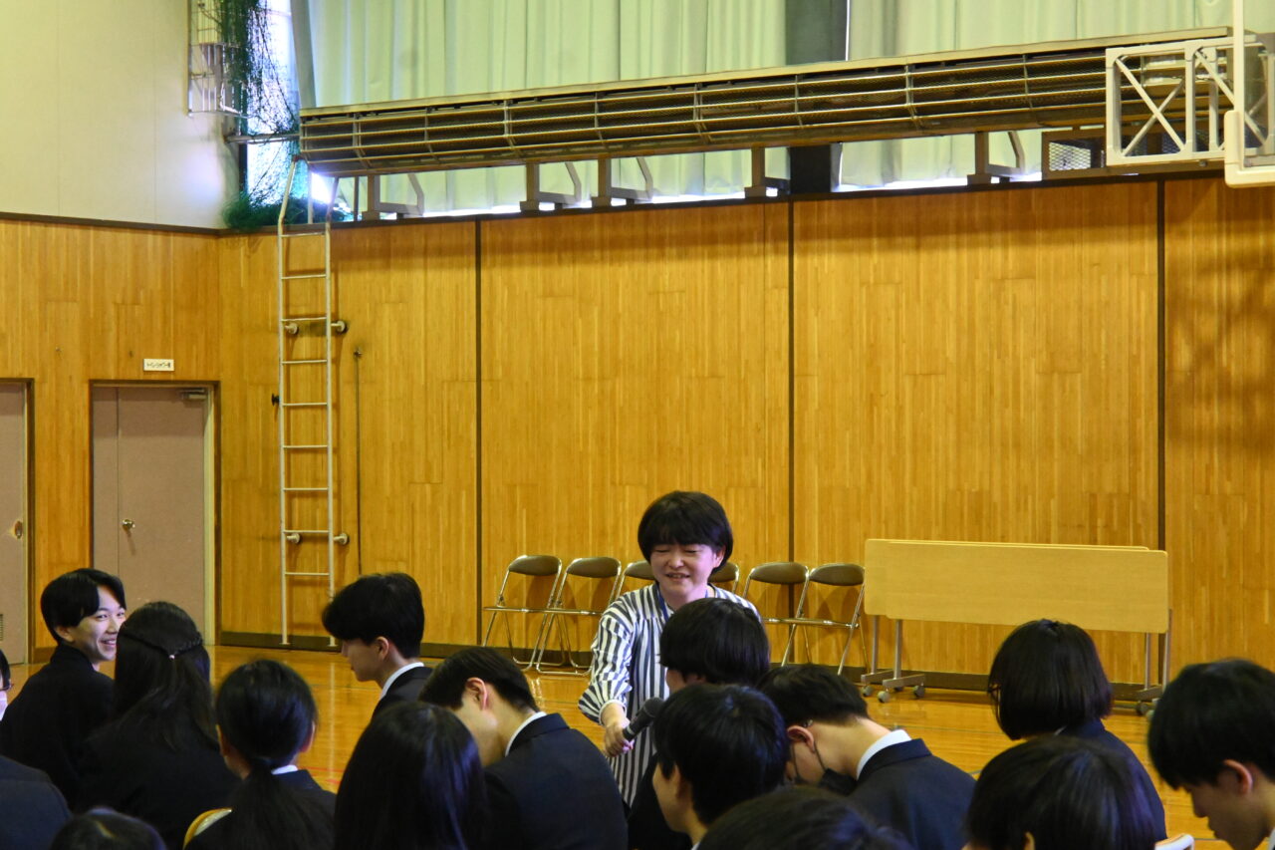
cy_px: 425
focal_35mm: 75
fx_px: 2656
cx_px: 638
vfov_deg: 18.2
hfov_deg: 27.0
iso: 7200
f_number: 6.3
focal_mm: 50
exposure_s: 1/50
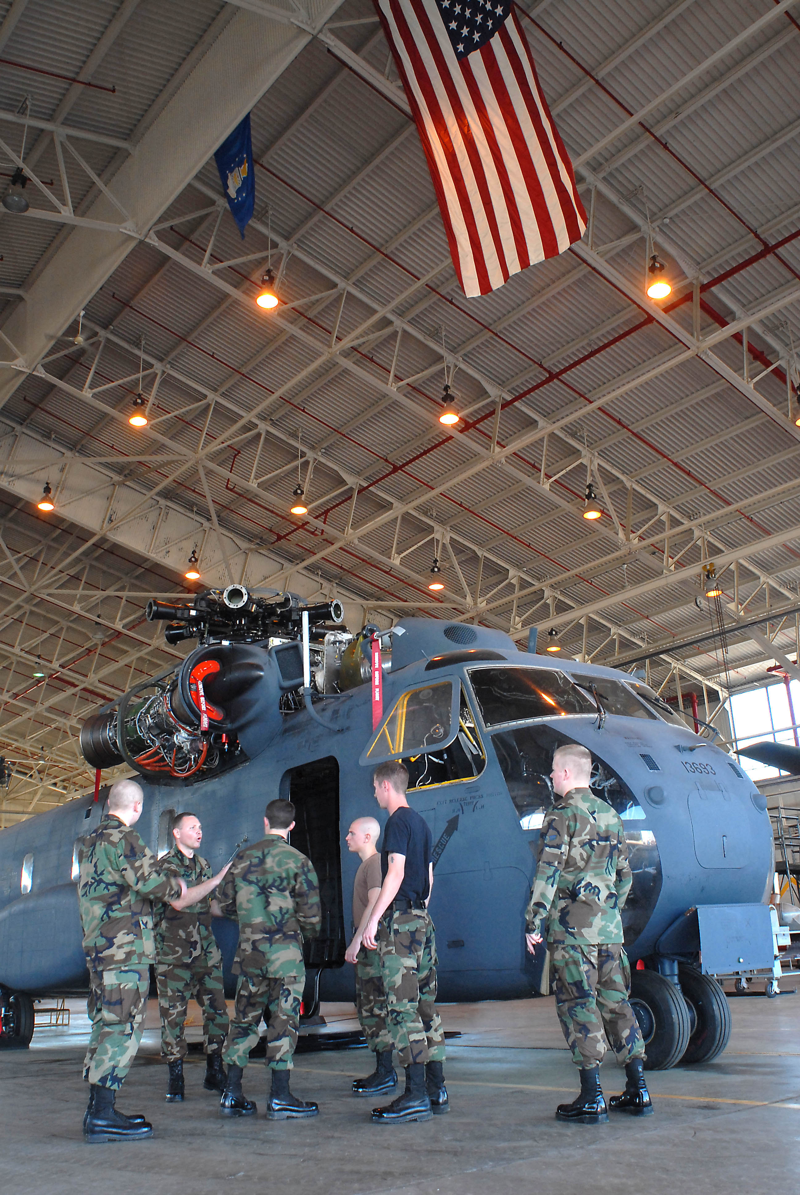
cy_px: 598
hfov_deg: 43.7
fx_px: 997
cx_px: 400
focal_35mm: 30
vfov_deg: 61.9
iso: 400
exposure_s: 1/50
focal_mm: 20
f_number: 8
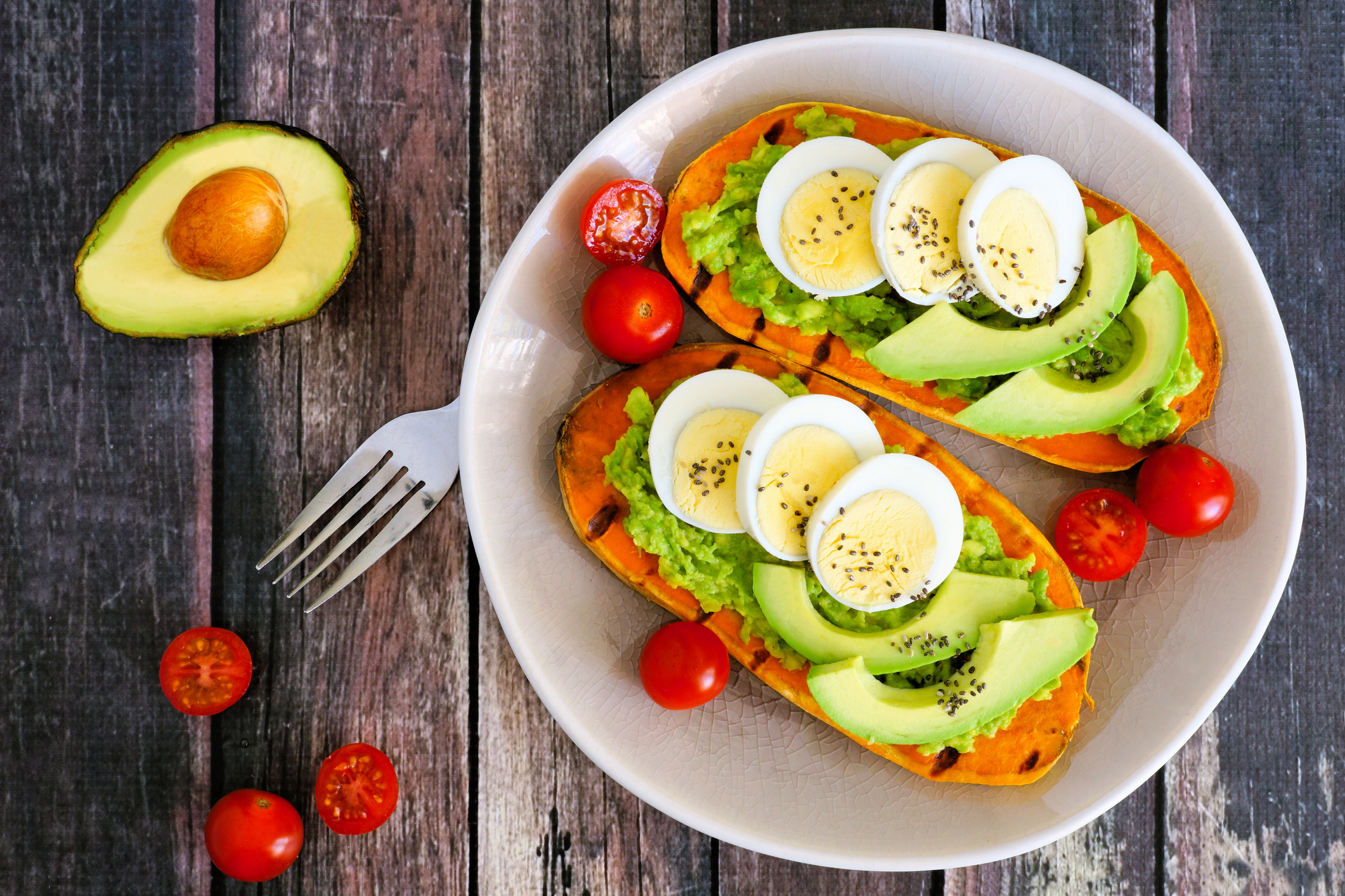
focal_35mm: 52
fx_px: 1961
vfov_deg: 25.8
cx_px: 672
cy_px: 448
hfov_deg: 37.9
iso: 100
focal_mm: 35
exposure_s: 1/1.6
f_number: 13
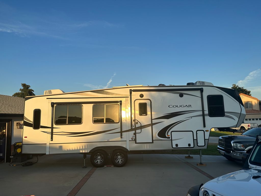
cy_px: 98
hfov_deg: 71.6
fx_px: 181
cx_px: 130
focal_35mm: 24
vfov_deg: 56.8
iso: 80
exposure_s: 1/3058
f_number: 1.78
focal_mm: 6.86
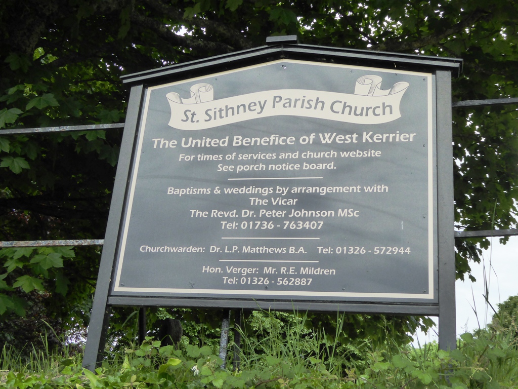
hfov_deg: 38.9
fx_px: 733
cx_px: 259
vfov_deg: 29.7
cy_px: 194
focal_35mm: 49
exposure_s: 1/640
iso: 200
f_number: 4
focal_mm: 8.4
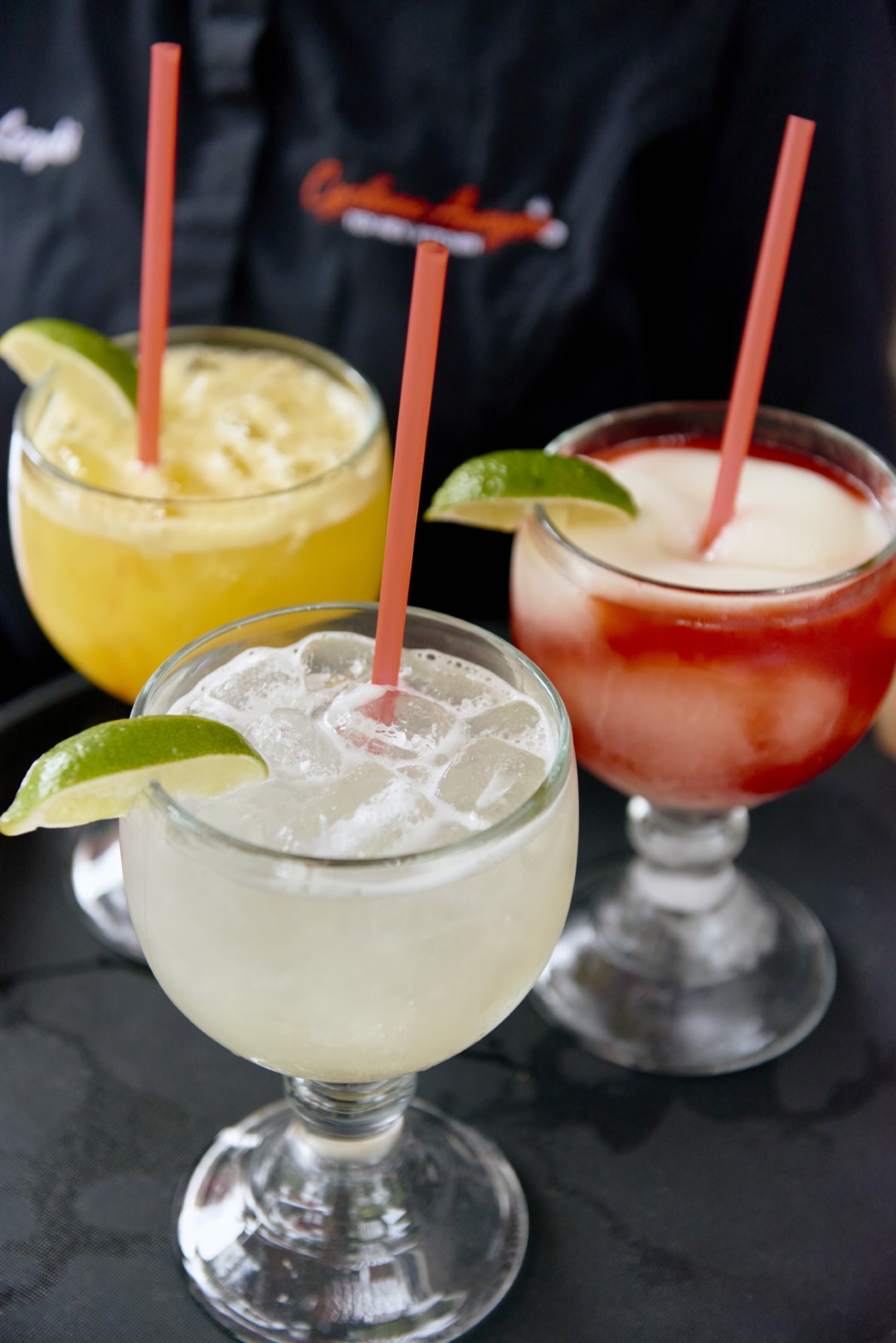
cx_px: 448
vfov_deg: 32.4
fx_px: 2313
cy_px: 672
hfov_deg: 21.9
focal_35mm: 62
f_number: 3.5
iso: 400
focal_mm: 62
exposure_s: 1/1250
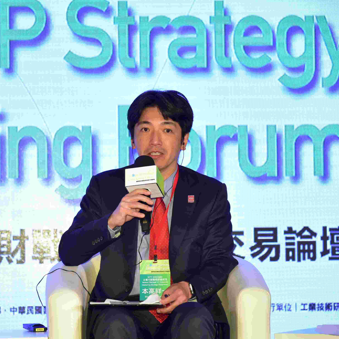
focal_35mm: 153
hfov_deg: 11.4
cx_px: 129
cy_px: 170
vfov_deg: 11.4
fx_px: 1695
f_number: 4.5
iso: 2500
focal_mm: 120
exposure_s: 1/160
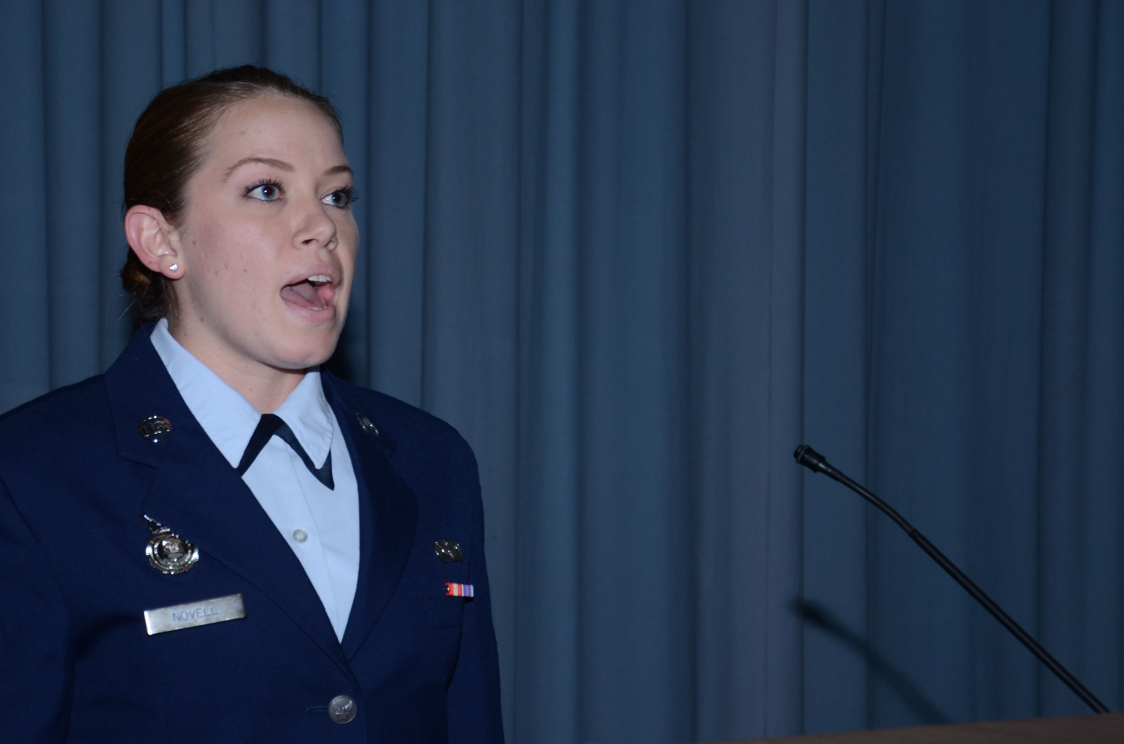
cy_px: 452
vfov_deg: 11.6
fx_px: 3676
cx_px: 448
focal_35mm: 118
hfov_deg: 17.4
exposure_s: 1/250
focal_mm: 62
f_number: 5.3
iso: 400
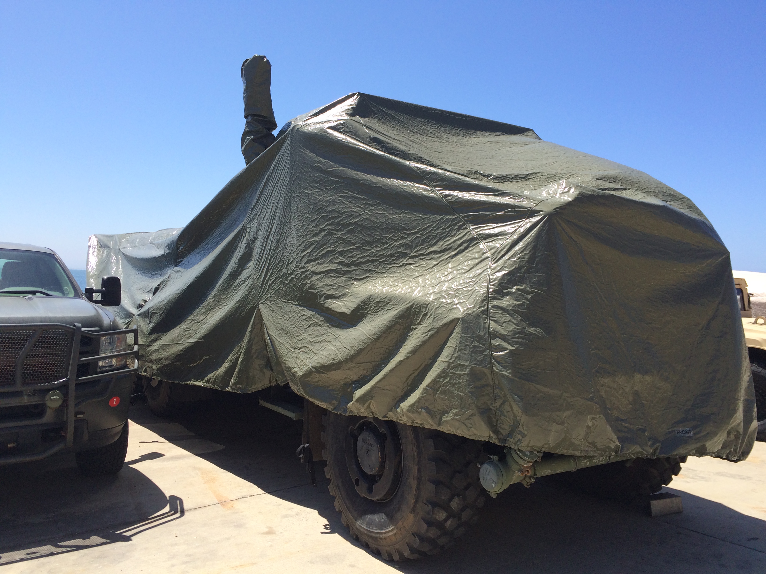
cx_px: 383
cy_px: 287
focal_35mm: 29
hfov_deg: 61.7
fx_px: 642
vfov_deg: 48.2
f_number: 2.2
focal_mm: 4.15
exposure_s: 1/1709
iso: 32
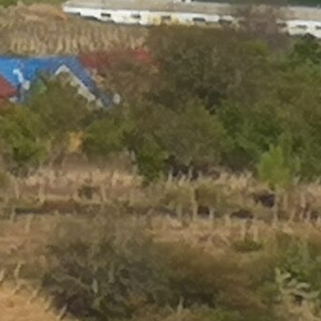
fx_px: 13849
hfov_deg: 1.3
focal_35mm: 1320
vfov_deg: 1.3
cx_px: -466
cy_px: -377
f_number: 2.4
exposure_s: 1/1497
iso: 50
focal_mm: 7.48
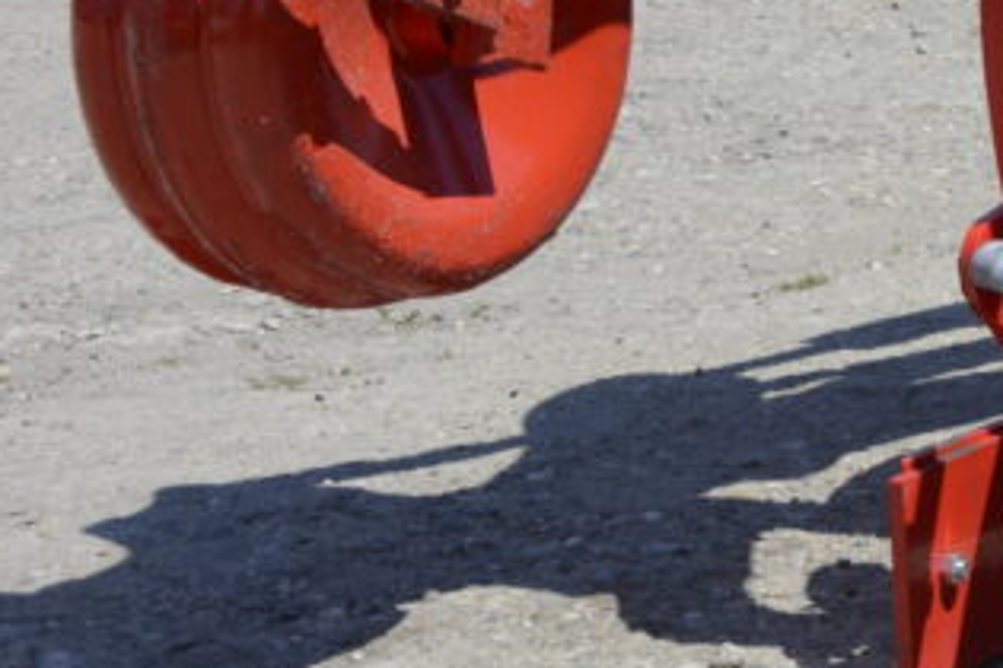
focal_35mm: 117
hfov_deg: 15.7
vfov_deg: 11.4
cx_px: 1614
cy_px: -234
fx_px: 3259
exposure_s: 1/200
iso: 100
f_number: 8
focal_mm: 24
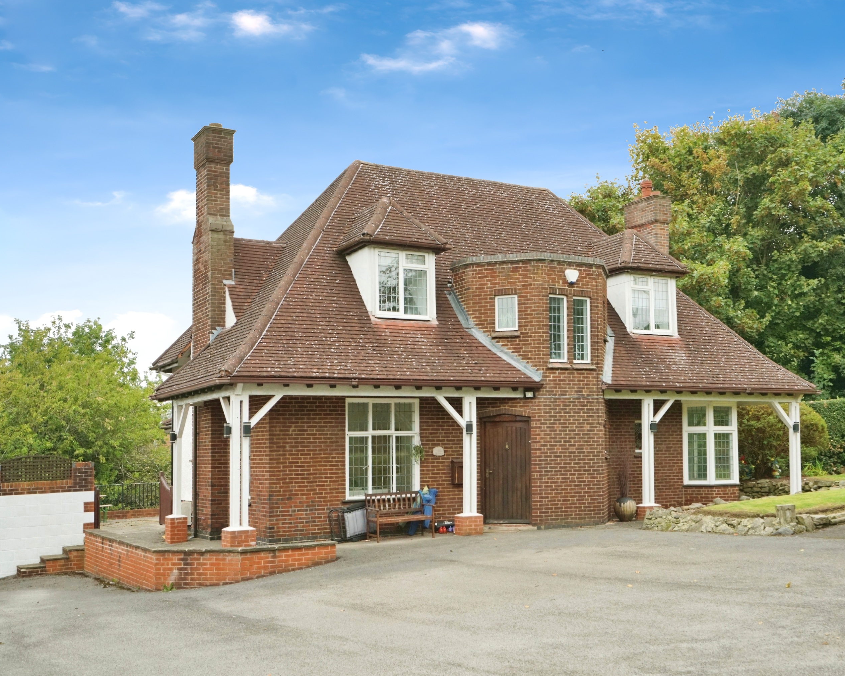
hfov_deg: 45.7
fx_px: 1000
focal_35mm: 40
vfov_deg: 37.3
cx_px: 458
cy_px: 340
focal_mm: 35
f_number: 7.1
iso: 2000
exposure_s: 1/1600
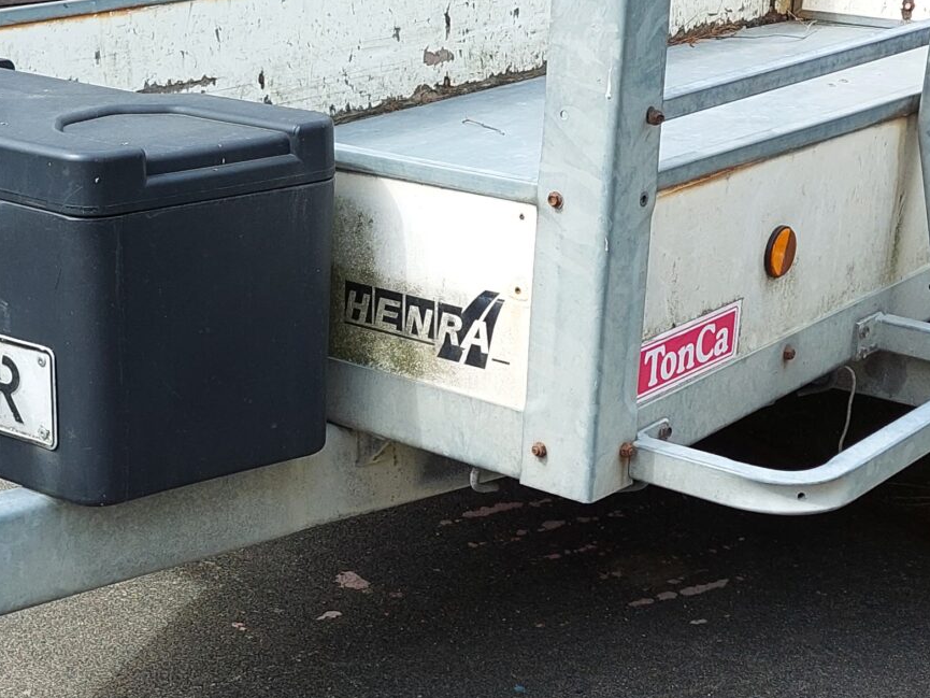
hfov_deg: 27.1
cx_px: 270
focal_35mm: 71
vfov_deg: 20.7
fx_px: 1908
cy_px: 386
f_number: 1.8
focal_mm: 5.23
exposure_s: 1/577
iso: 40
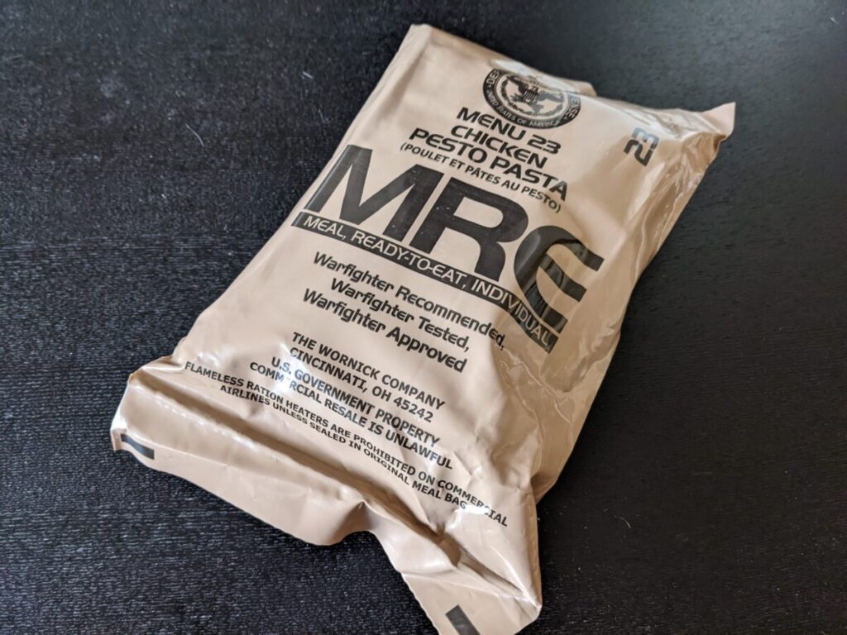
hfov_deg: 65.3
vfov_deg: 51.4
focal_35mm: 27
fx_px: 661
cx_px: 424
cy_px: 318
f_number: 1.73
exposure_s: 1/25
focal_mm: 4.38
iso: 197
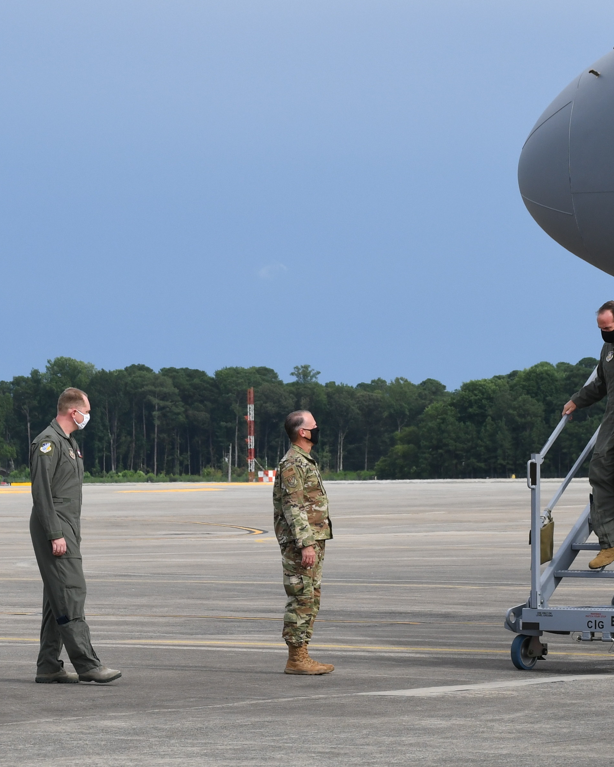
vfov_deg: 11.1
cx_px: 320
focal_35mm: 174
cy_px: 338
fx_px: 3952
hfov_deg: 8.9
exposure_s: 1/800
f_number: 9
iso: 320
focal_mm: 55
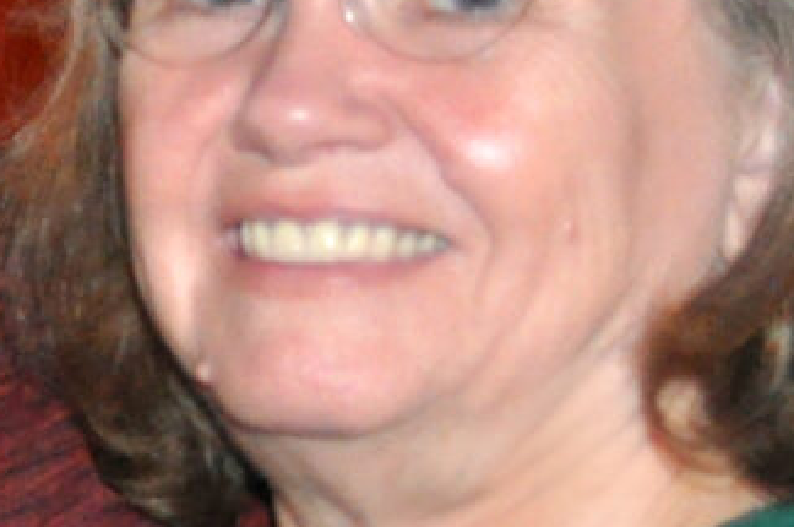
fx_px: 5241
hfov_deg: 8.0
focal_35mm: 238
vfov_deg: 5.7
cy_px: 594
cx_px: -1117
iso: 1600
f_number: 4.2
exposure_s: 1/60
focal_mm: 26
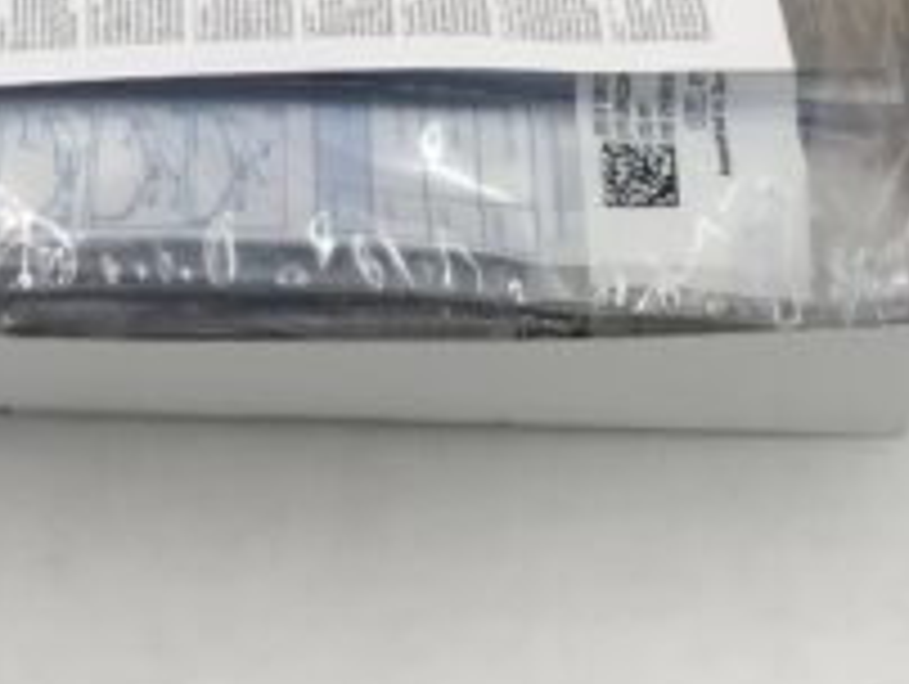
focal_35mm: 83
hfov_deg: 23.3
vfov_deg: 16.9
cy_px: -180
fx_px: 2182
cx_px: 252
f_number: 1.8
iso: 40
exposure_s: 1/120
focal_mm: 3.99
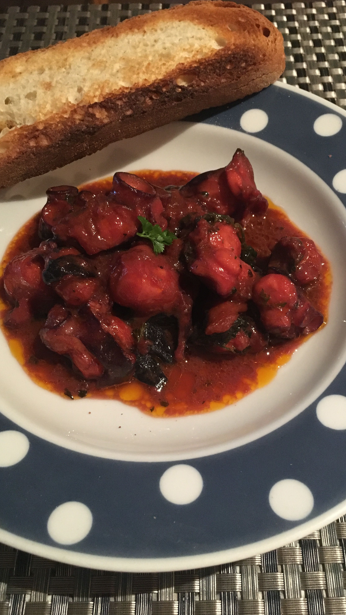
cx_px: 190
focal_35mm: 32
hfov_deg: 36.6
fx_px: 522
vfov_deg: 61.0
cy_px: 305
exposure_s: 1/17
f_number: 2.2
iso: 320
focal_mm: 4.15
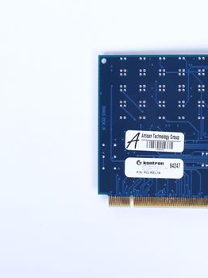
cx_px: 202
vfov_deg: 29.4
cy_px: 152
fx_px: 529
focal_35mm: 66
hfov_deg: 21.5
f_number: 13
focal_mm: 27
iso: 200
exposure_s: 1/250
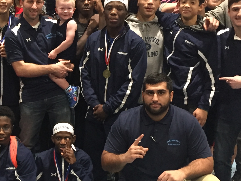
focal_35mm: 71
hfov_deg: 26.5
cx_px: 23
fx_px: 494
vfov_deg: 20.6
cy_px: 125
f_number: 2.2
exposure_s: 1/24
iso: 250
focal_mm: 4.15
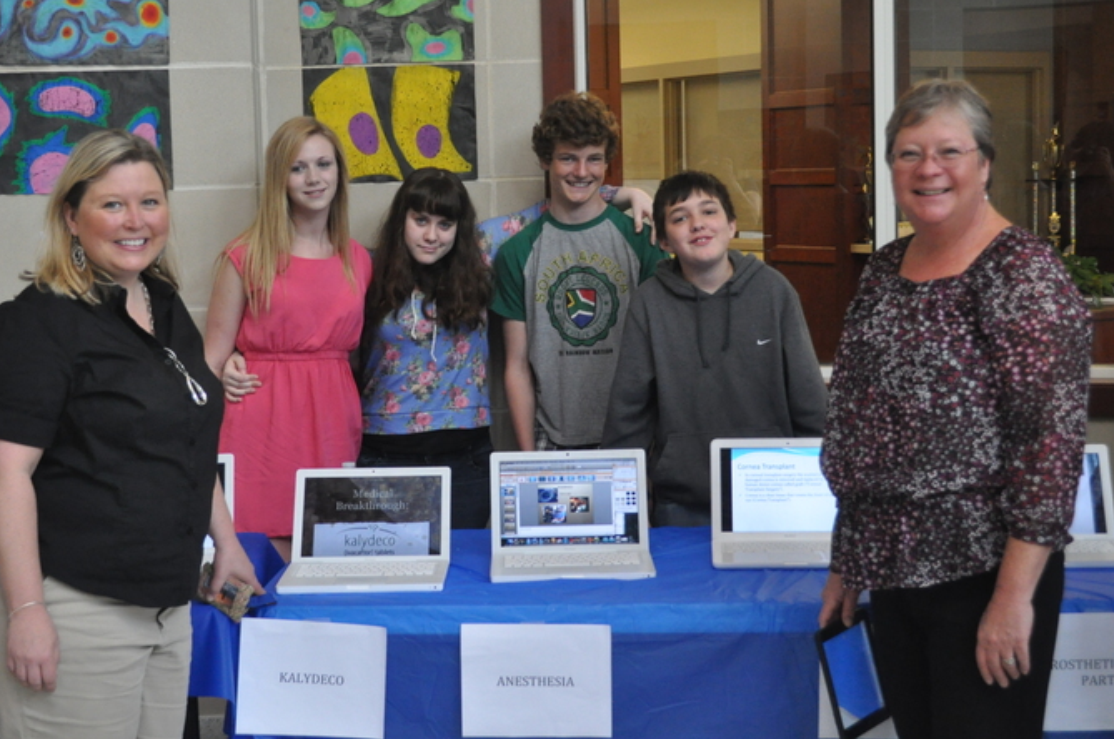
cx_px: 496
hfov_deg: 32.9
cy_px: 334
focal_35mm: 61
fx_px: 1885
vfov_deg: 22.2
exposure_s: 1/125
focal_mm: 34
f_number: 5
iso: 1600
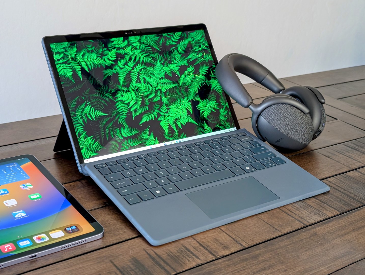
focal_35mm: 49
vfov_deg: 29.8
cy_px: 138
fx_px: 517
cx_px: 182
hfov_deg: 38.9
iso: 82
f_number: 1.68
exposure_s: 1/24
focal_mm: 6.9
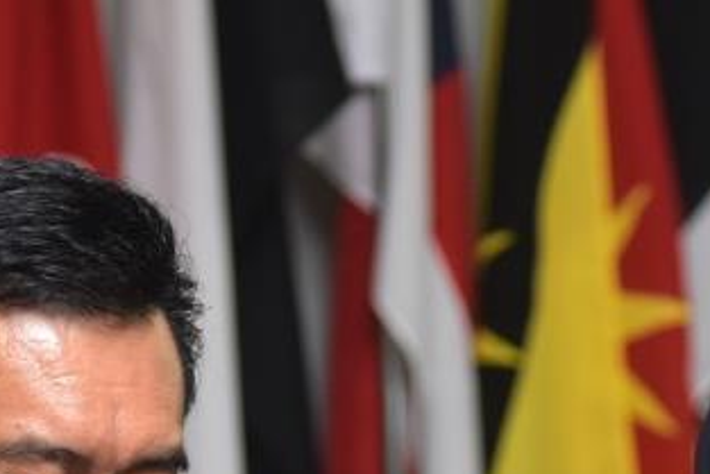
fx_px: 4005
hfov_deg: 10.1
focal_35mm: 203
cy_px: 446
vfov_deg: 6.8
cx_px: 572
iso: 400
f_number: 3.2
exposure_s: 1/200
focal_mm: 62
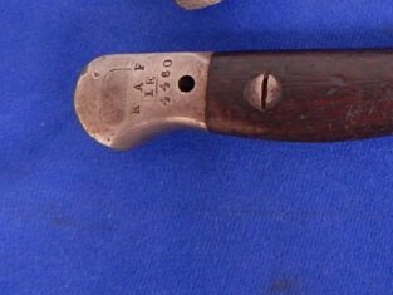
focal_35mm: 54
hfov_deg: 30.6
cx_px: 462
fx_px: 613
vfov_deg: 25.3
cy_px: -20
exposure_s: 1/10
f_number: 3
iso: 400
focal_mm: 4
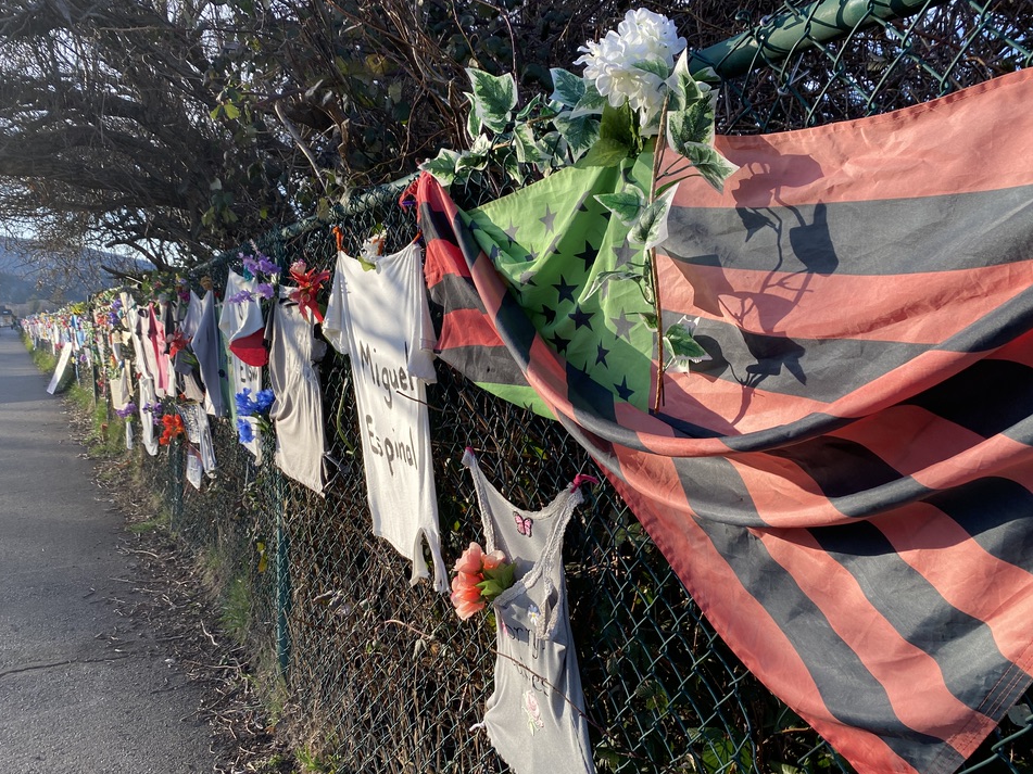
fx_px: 835
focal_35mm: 28
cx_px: 513
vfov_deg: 49.7
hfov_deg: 63.4
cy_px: 415
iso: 32
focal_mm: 4.25
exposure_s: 1/810
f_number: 1.8
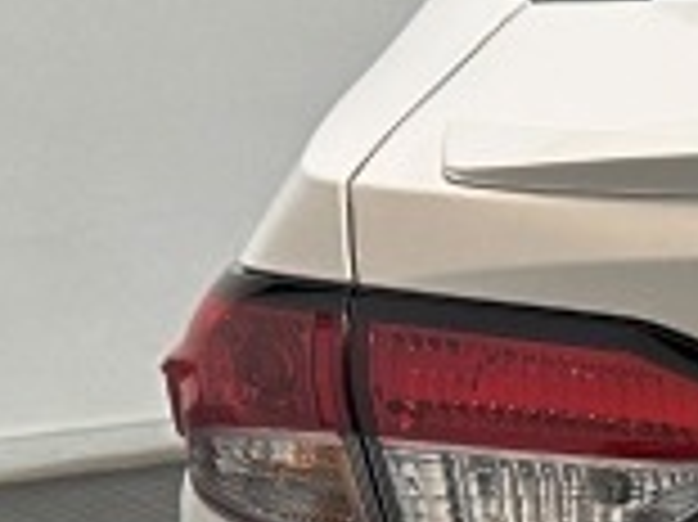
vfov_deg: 9.1
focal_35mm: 159
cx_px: 1527
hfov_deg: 11.0
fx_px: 3204
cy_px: 752
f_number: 1.78
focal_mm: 6.86
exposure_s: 1/60
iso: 160
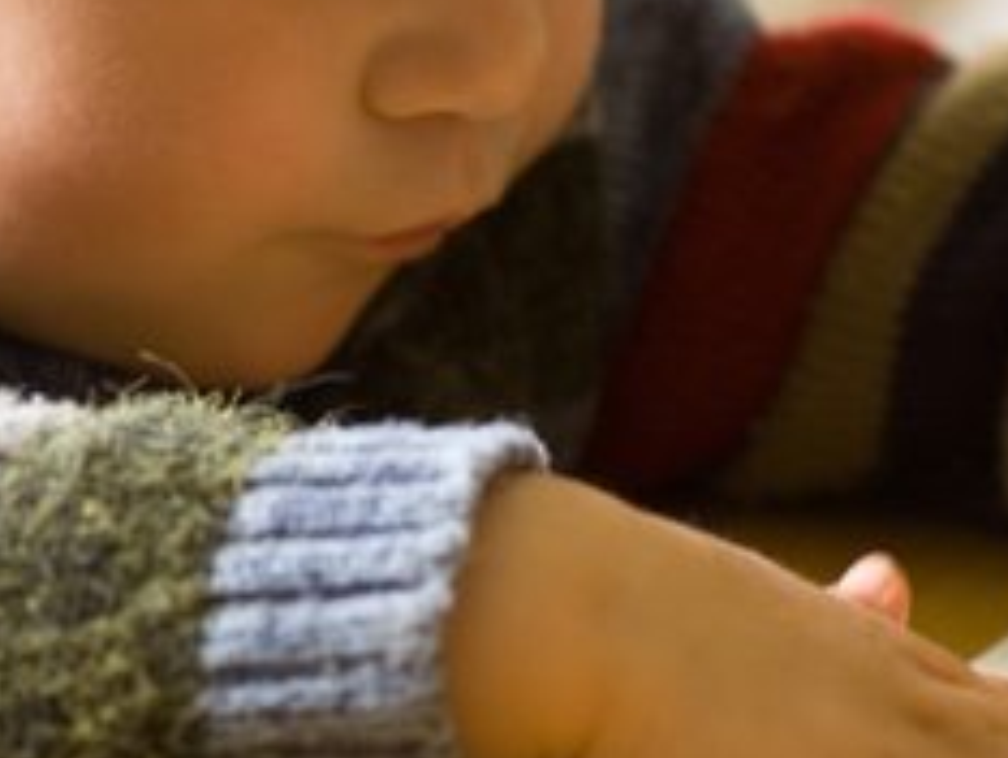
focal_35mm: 282
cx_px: 840
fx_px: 8223
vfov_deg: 5.3
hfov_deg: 7.0
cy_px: 308
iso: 200
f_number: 4
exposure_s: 1/30
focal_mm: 85
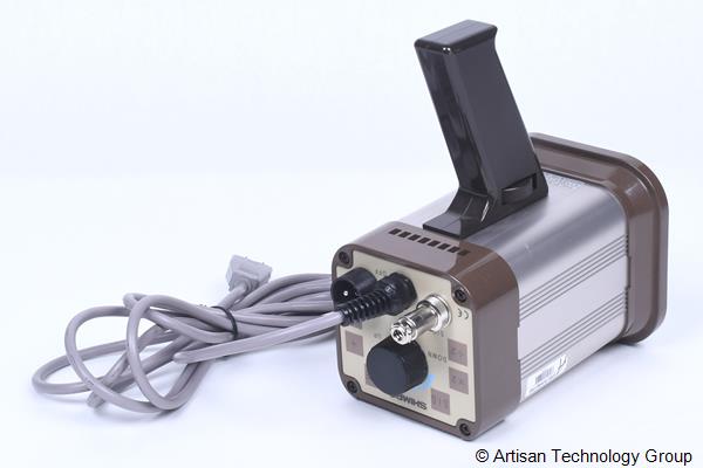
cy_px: 234
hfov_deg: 42.7
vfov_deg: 29.2
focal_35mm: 46
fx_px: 898
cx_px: 352
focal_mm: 31
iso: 200
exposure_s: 1/200
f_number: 16
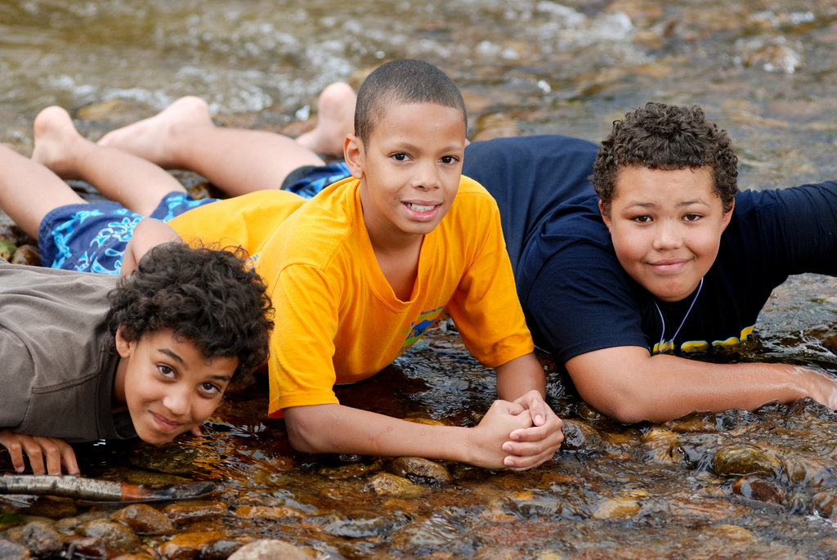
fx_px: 4713
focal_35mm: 202
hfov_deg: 10.1
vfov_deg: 6.8
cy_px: 280
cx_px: 418
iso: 200
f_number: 3.5
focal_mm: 135
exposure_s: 1/200
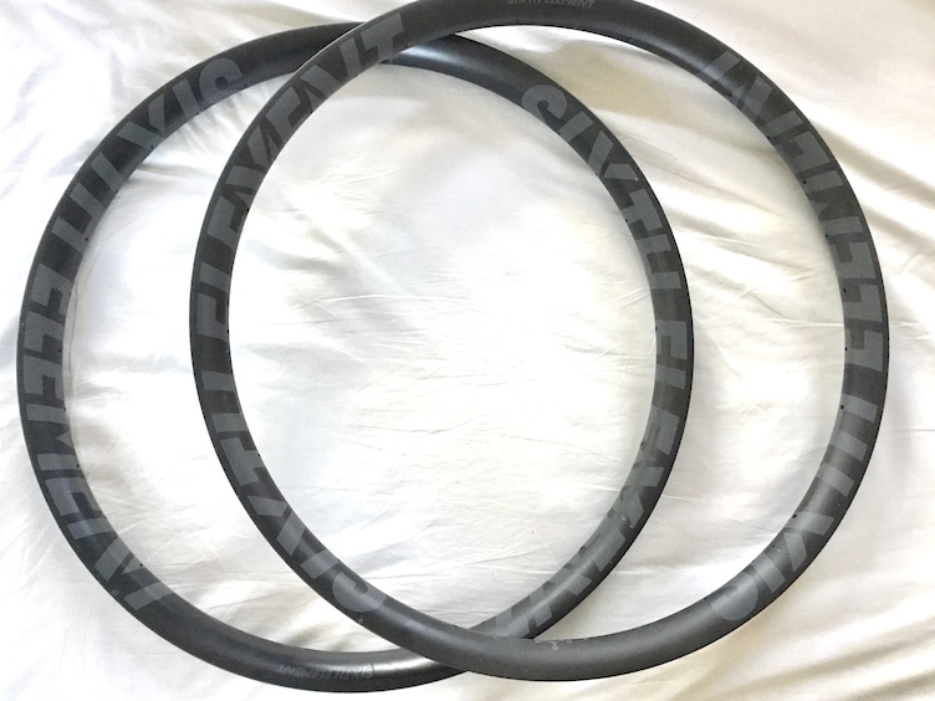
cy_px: 331
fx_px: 891
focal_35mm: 33
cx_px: 461
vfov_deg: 42.9
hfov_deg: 55.4
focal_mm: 3.3
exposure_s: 1/33
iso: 200
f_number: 2.4
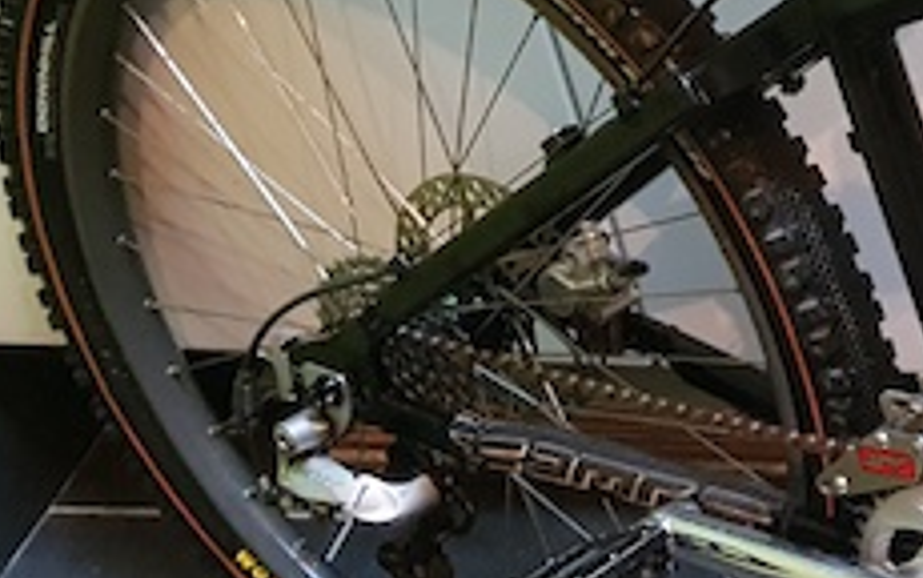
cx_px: 1421
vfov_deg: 13.6
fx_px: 2416
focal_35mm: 96
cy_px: 417
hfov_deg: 18.8
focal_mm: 4.2
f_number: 1.7
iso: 200
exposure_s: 1/10
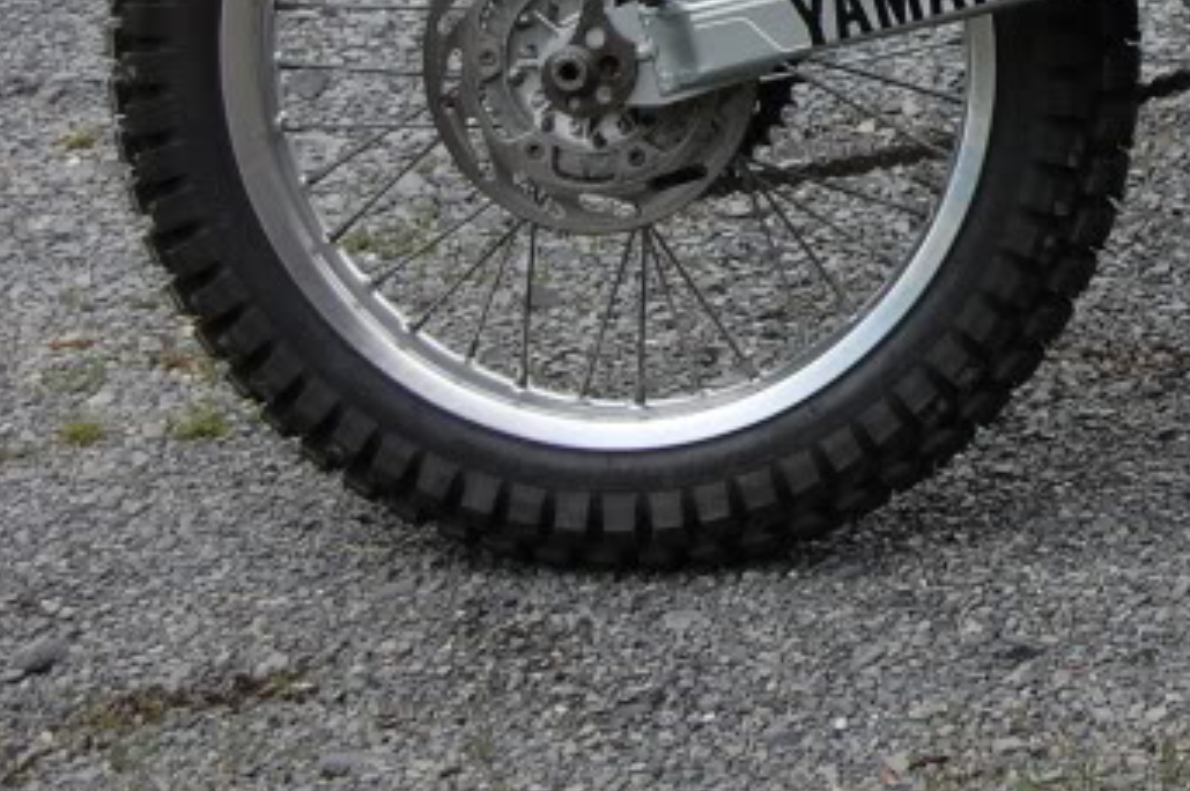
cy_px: -284
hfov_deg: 10.6
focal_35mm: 188
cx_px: 1712
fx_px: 6208
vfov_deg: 7.2
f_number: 7.1
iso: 200
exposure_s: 1/200
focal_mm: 42
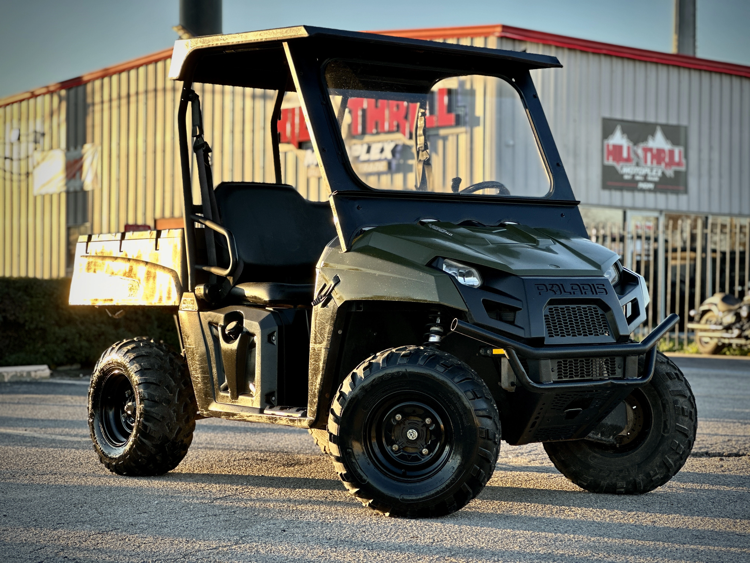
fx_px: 1668
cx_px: 375
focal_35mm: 77
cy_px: 282
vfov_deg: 19.1
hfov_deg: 25.3
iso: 25
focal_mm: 9
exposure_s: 1/121
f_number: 2.8
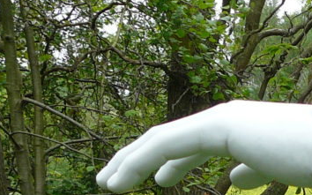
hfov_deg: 16.6
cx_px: 427
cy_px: 271
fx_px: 995
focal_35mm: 117
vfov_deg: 10.9
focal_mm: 5.2
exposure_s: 1/250
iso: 80
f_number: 2.8
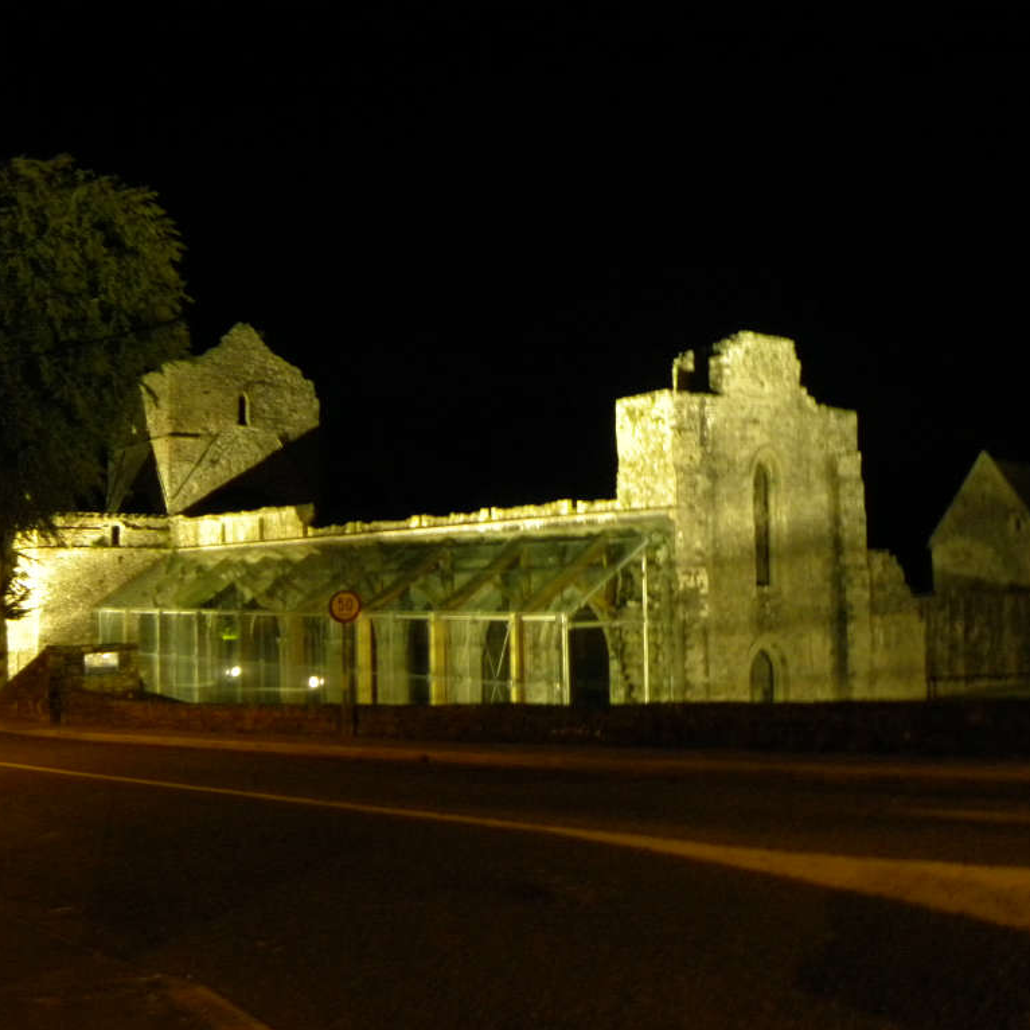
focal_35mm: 39
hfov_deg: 42.8
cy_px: 515
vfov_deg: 42.8
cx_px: 545
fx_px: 1313
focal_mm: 5.9
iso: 400
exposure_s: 1/2
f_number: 2.8
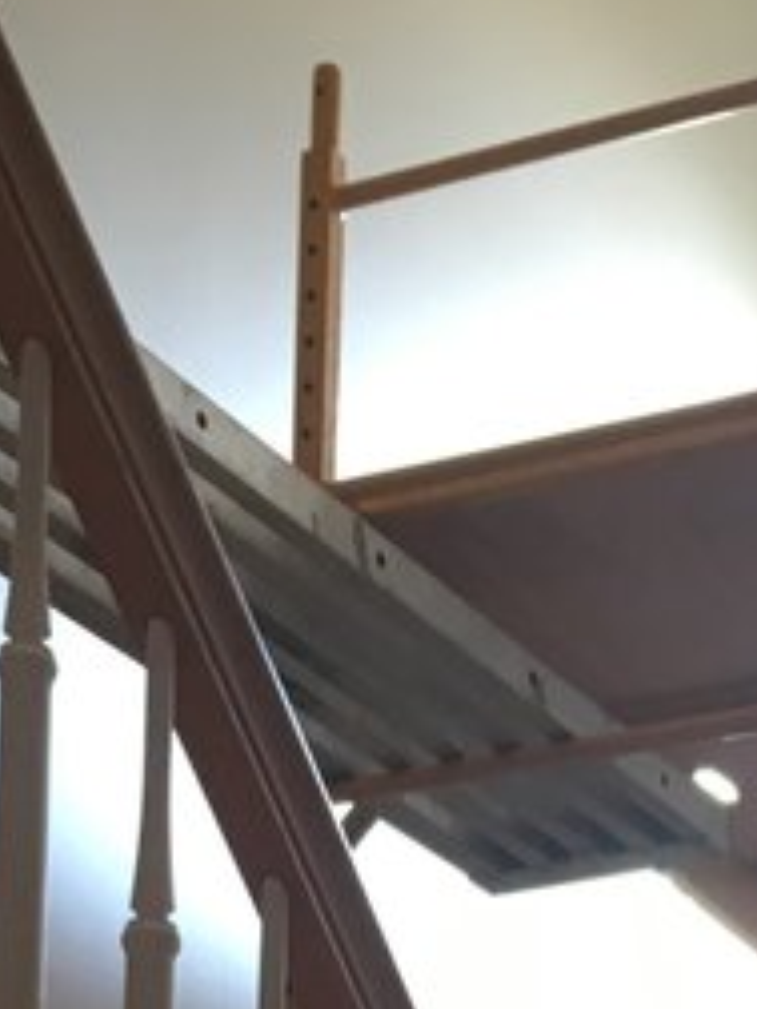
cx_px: 565
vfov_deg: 14.0
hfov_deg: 12.0
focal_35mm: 123
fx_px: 3586
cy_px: 1880
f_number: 2.2
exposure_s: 1/30
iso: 64
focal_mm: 4.15
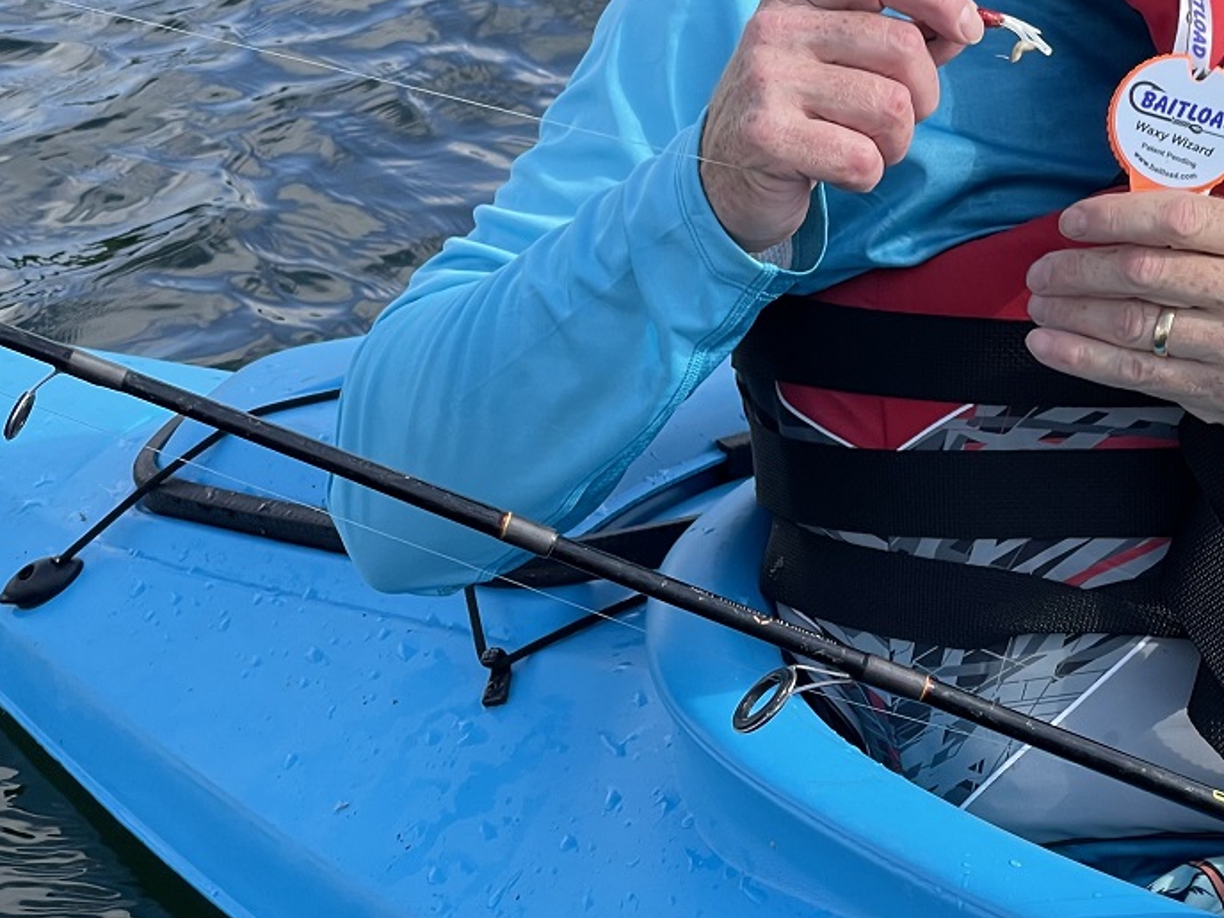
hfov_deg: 16.5
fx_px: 4208
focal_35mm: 119
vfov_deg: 12.4
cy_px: 80
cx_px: 890
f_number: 2.2
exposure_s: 1/431
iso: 20
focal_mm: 7.5
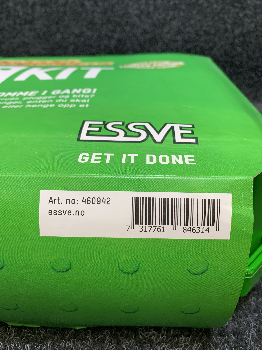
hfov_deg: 53.1
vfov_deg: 67.3
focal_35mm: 26
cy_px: 175
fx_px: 262
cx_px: 131
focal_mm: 4.25
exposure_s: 1/121
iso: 80
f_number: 1.8
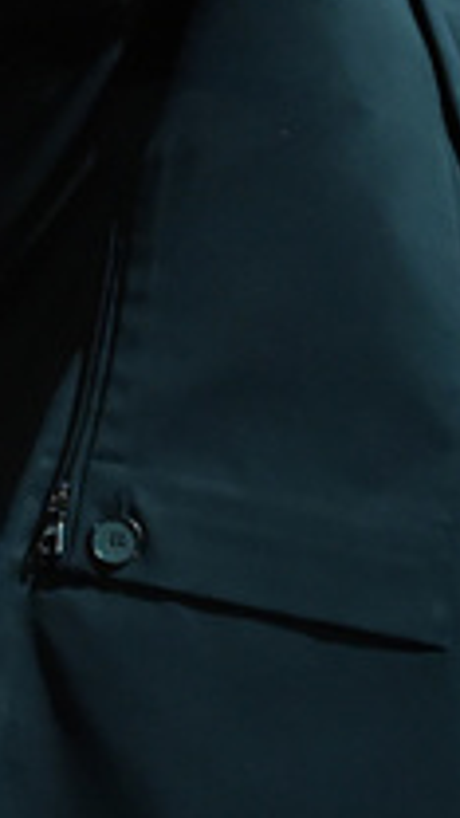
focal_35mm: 1235
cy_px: -256
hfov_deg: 1.0
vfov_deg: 1.7
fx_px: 26780
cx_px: 307
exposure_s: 1/200
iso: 5000
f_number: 5.3
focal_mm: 240
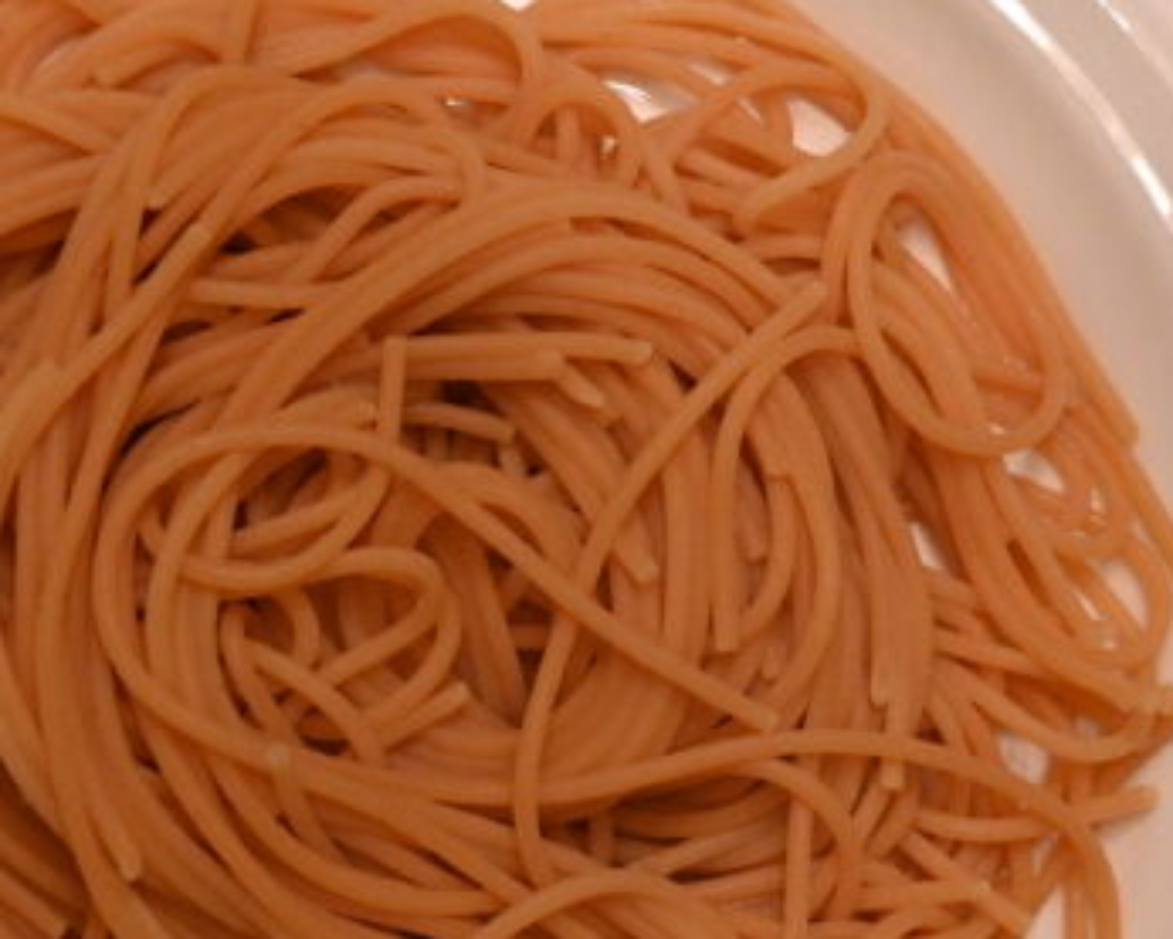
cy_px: 644
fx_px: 4549
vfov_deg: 11.8
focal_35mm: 131
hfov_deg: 14.7
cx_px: 380
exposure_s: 1/100
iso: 3200
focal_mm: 42
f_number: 4
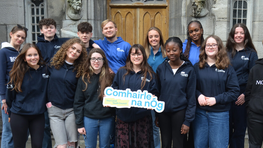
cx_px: 143
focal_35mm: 47
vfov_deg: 25.4
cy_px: 90
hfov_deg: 43.7
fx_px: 328
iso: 200
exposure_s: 1/160
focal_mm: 26
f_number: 6.3
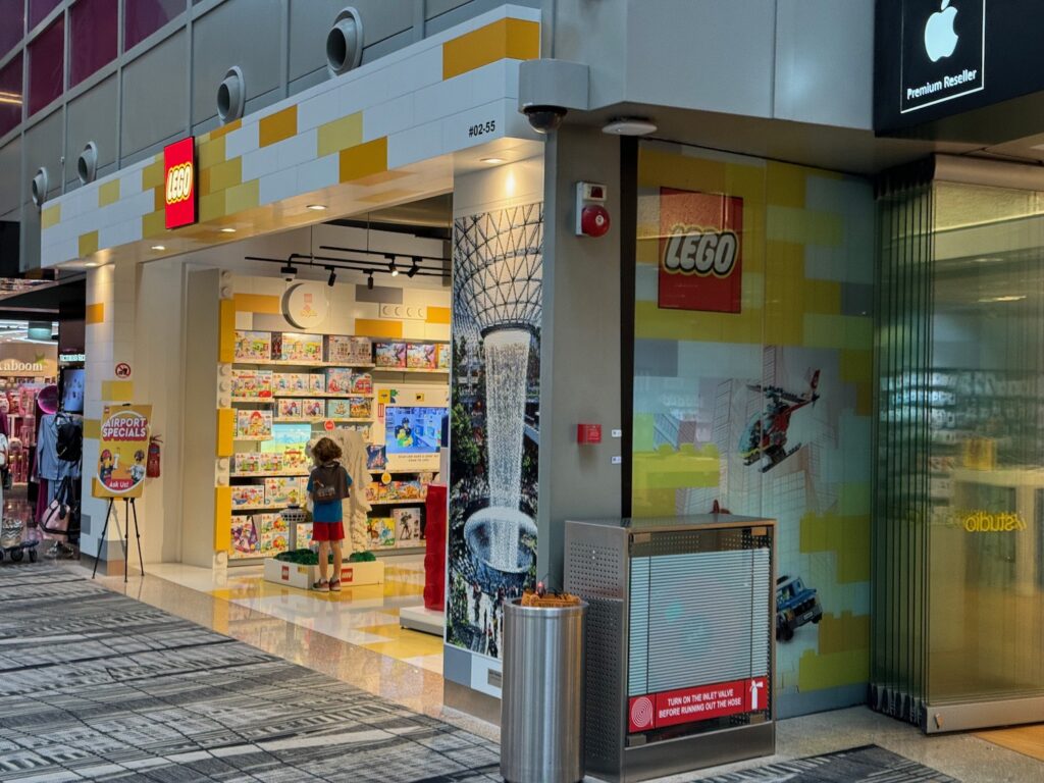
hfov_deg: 39.7
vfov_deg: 30.3
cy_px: 392
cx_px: 522
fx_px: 1448
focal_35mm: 48
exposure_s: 1/50
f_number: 1.78
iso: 64
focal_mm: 6.76
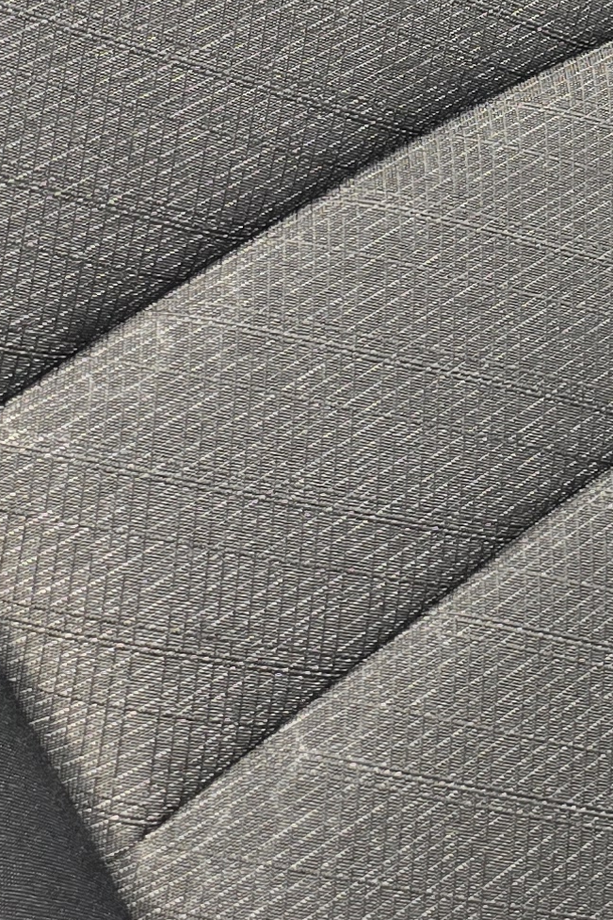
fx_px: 2502
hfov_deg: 13.7
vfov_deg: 19.0
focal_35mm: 98
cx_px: 679
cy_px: -323
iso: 80
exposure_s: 1/180
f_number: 1.7
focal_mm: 6.3
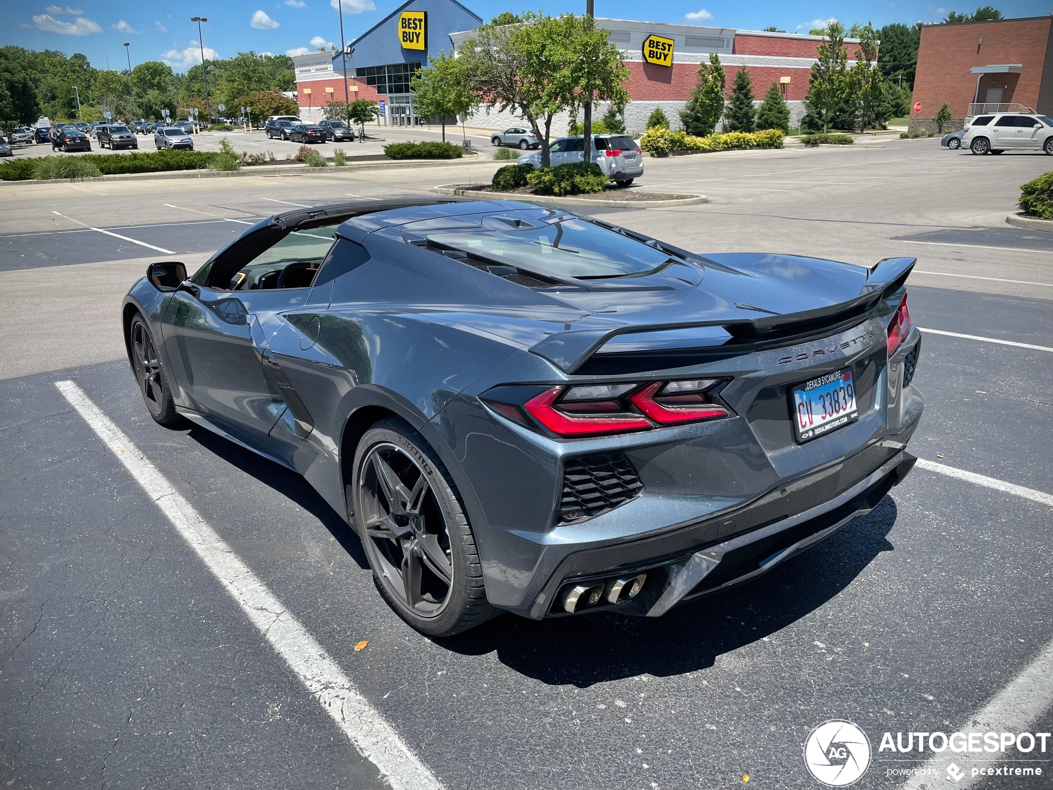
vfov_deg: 53.1
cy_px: 395
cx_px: 526
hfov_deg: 67.3
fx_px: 791
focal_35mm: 26
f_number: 1.6
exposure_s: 1/1855
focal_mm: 4.2
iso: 32
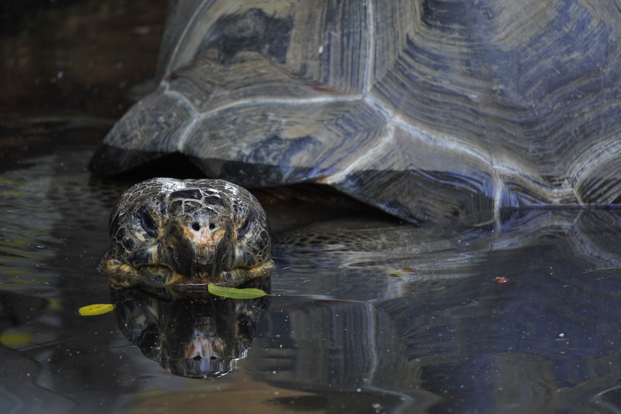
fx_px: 9056
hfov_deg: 3.9
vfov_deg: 2.6
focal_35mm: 525
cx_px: 310
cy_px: 207
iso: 500
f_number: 6.3
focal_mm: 350
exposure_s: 1/50
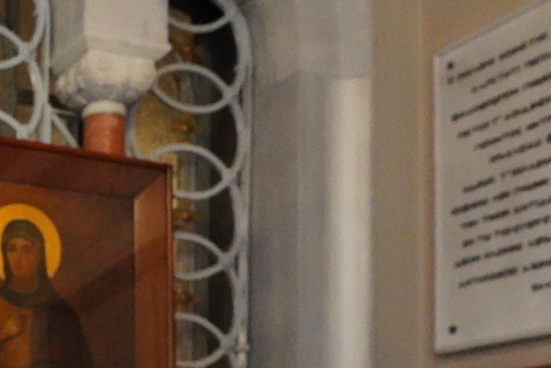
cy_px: 469
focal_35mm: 70
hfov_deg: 25.8
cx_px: -112
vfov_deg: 18.2
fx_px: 1072
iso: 25600
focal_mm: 24
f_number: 5.6
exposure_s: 1/1000
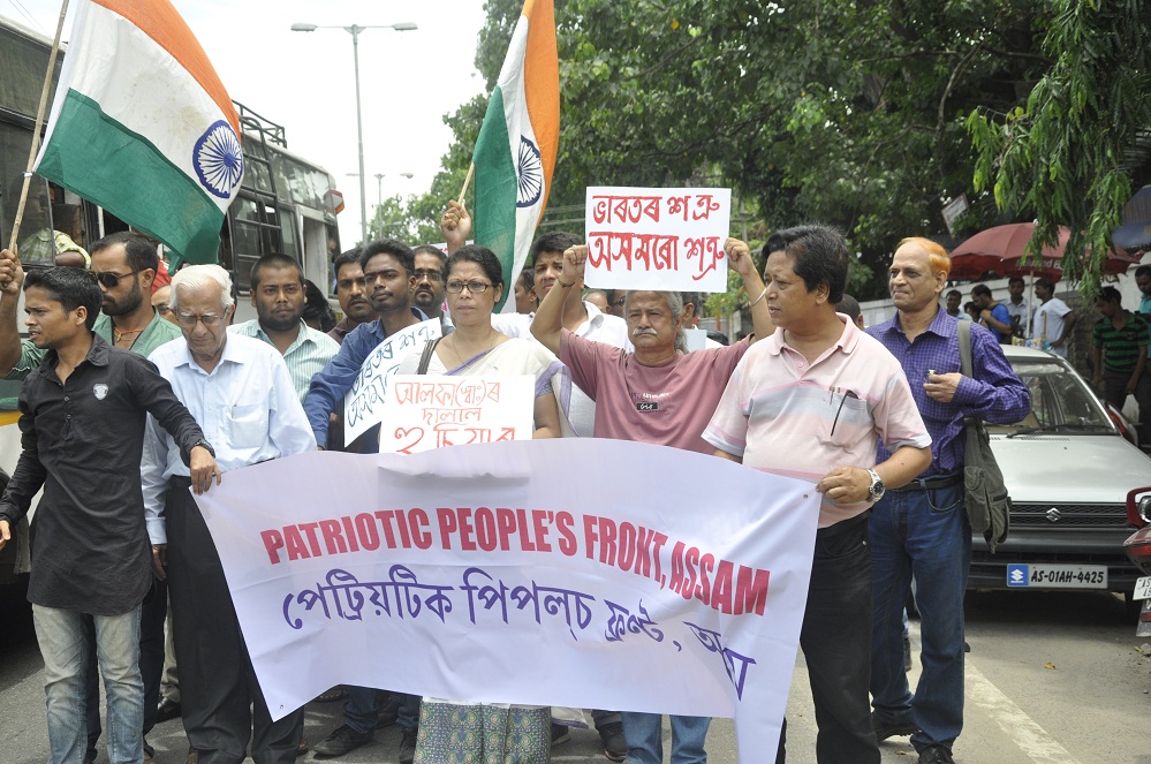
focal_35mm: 45
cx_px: 576
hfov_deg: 43.7
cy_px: 382
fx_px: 1437
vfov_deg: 29.8
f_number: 6.3
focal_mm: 30
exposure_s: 1/500
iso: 400
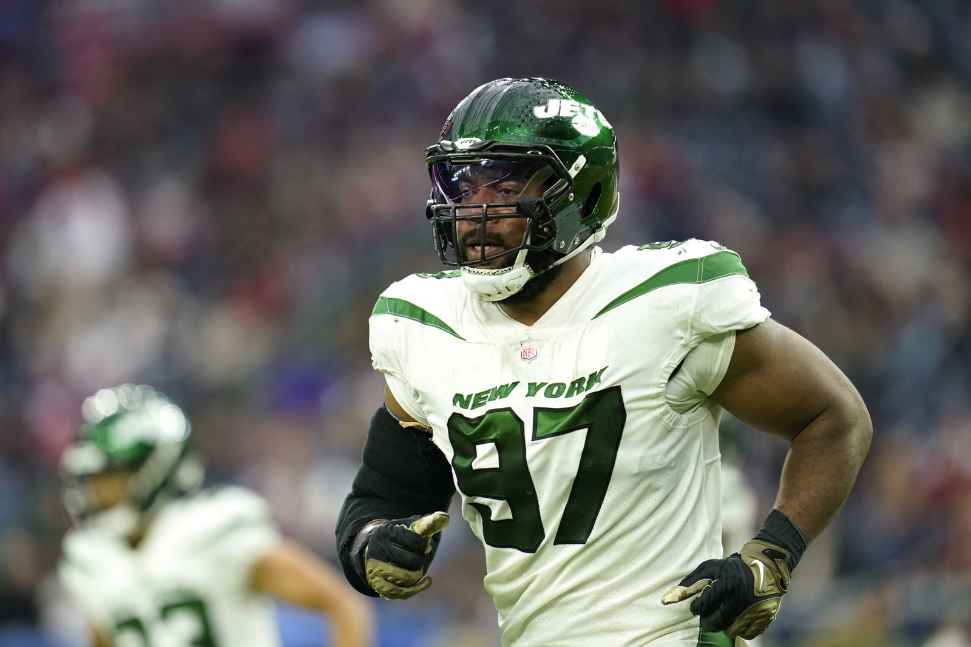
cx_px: 486
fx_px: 10786
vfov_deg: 3.4
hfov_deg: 5.2
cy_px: 324
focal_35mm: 400
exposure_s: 1/1600
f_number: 3.2
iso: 4000
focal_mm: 400
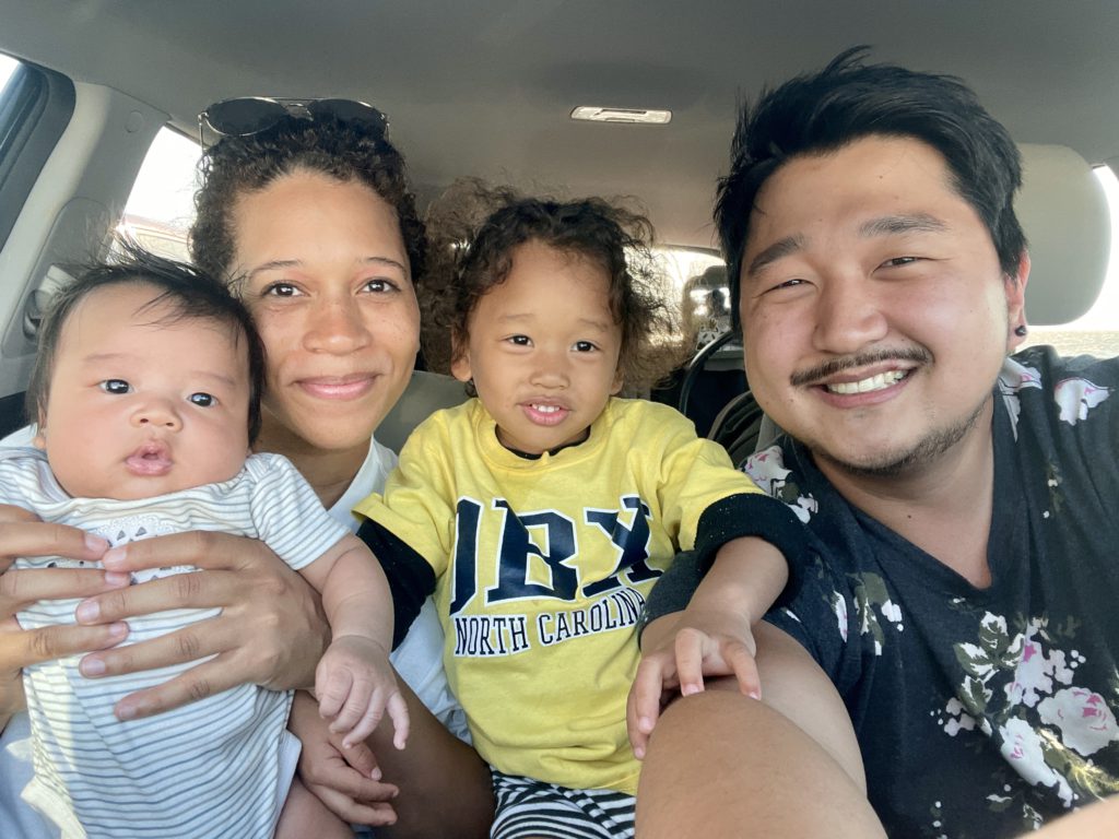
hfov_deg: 73.9
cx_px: 560
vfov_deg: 58.9
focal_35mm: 23
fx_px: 744
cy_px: 420
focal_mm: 2.71
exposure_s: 1/111
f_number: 2.2
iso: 100
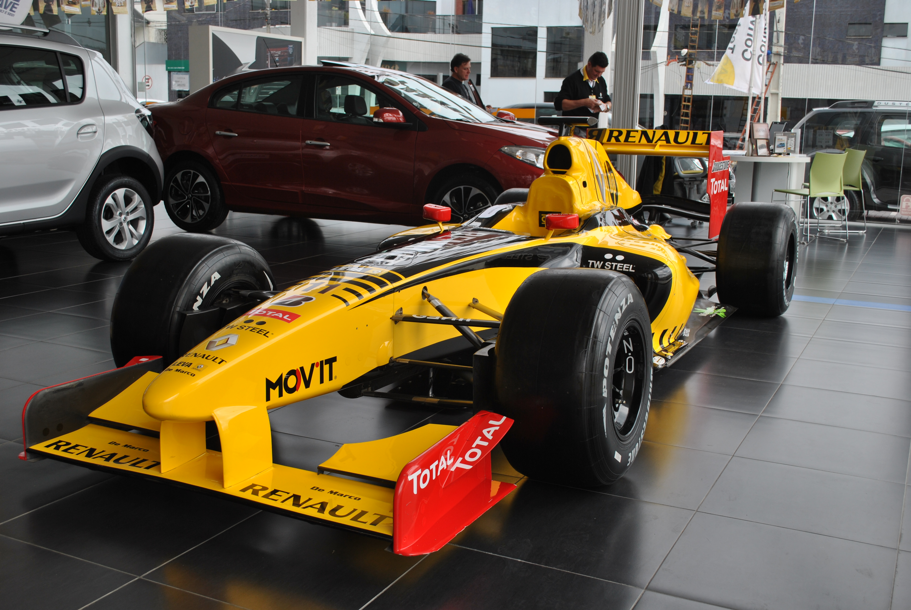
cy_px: 305
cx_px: 456
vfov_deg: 34.3
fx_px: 988
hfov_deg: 49.5
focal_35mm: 39
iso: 100
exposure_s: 1/160
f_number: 6.3
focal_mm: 26
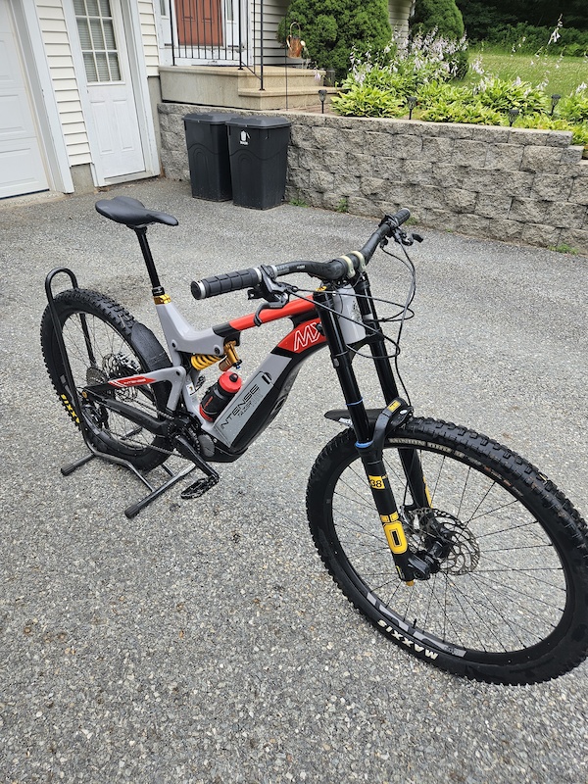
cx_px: 294
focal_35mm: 23
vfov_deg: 73.9
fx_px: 521
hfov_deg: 58.9
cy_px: 392
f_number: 1.8
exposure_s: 1/237
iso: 25
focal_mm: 5.4
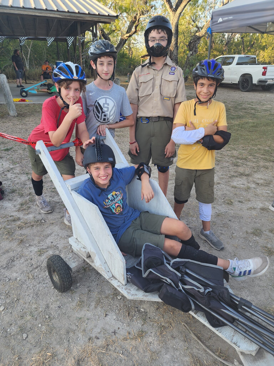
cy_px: 183
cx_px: 137
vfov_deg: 73.9
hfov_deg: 58.9
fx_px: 243
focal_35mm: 23
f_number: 1.8
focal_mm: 6.4
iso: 40
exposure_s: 1/180
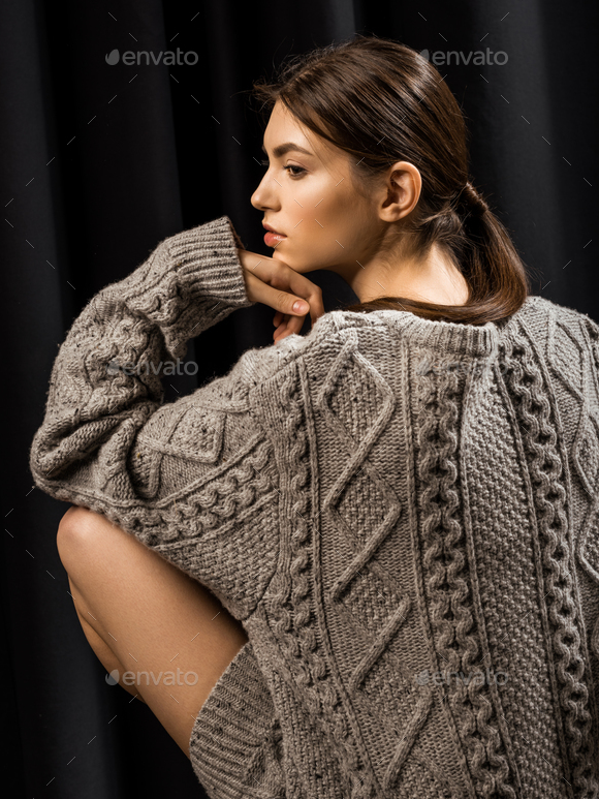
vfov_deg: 34.9
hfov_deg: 26.6
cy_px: 360
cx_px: 304
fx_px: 1269
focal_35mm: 55
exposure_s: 1/200
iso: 100
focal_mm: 50
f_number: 7.1
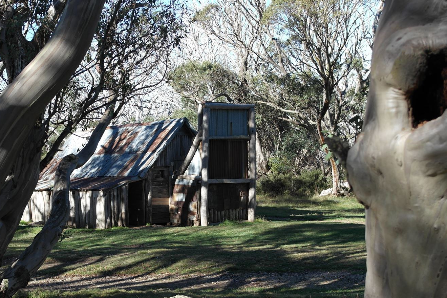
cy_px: 204
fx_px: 944
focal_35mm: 76
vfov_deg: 17.9
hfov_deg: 26.6
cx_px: 169
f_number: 5.6
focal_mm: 32
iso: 100
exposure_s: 1/160
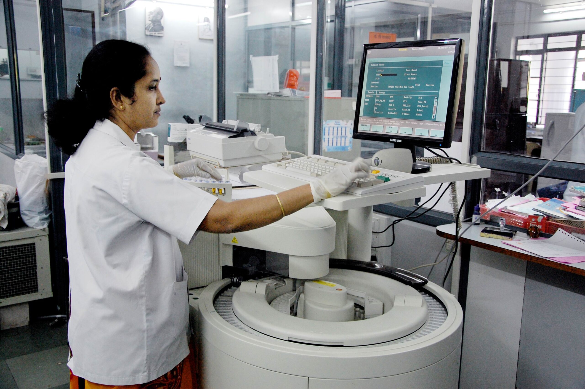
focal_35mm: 36
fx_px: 584
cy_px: 194
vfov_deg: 36.8
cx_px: 292
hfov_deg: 53.2
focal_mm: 24
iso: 720
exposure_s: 1/30
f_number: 4
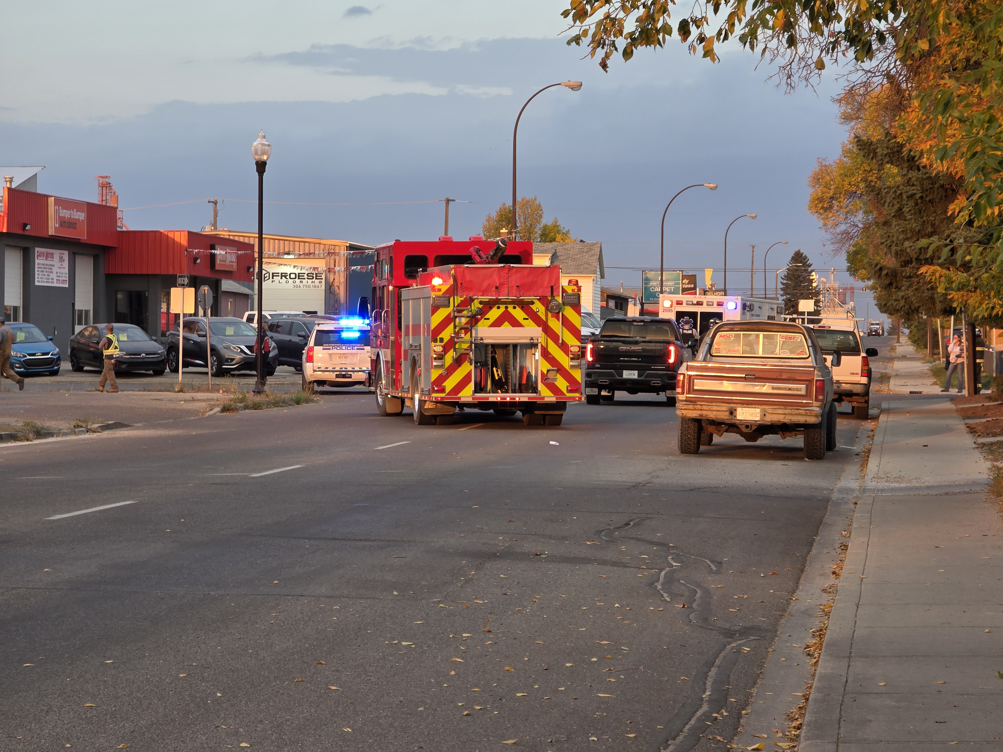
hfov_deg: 17.1
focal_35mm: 115
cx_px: 502
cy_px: 376
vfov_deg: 12.9
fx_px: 3332
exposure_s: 1/120
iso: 50
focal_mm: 18.6
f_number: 3.4
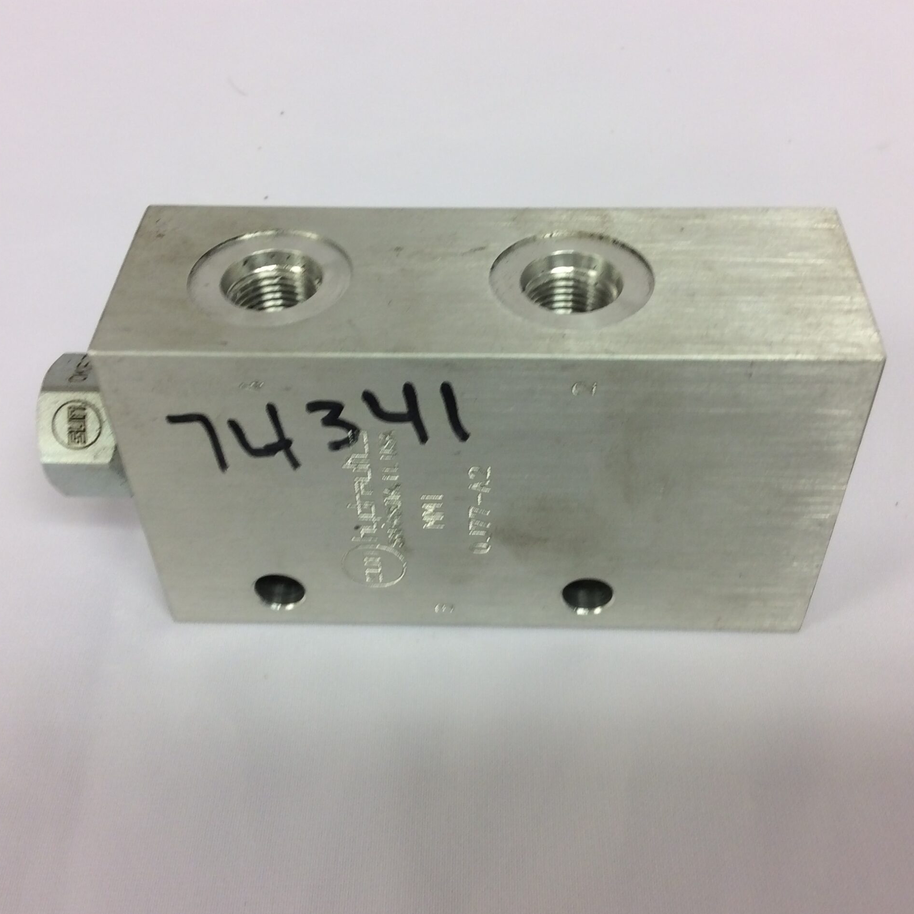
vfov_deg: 43.9
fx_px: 1135
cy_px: 458
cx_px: 463
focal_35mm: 38
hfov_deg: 43.9
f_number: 2.4
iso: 40
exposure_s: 1/24
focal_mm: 3.3
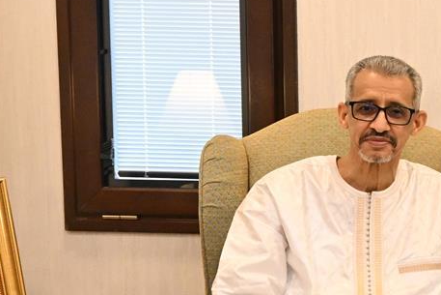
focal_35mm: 112
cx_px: 730
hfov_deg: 16.1
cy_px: 161
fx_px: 1372
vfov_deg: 12.2
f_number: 4.5
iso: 3200
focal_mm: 32
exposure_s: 1/200
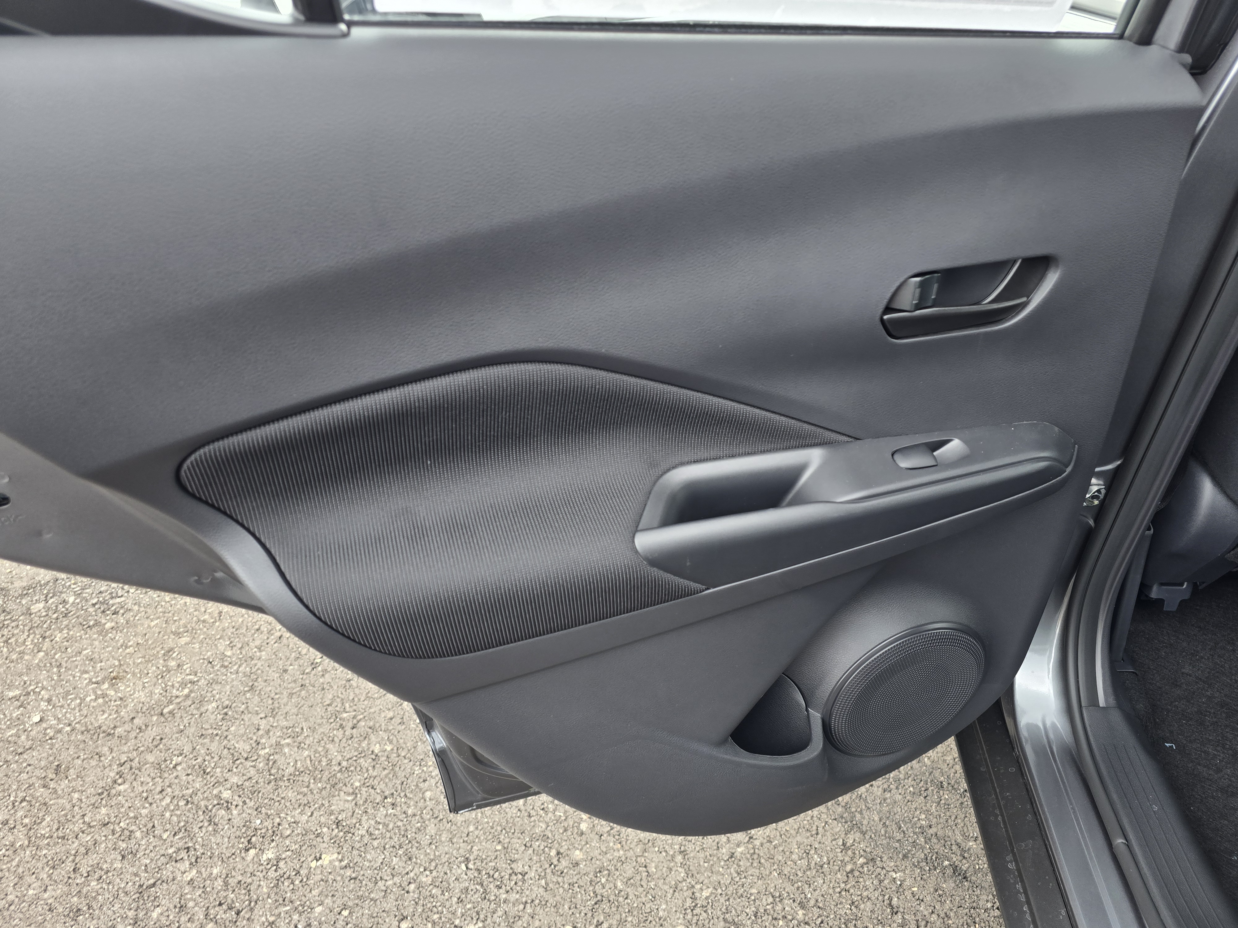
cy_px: 464
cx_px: 619
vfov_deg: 58.9
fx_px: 823
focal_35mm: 23
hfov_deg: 73.9
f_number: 1.7
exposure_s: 1/180
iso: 64
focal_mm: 6.3
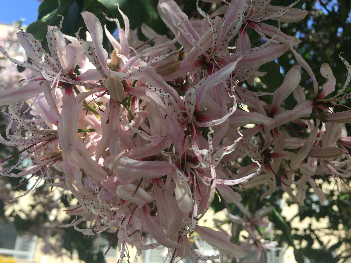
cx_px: 176
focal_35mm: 29
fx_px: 294
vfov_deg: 48.2
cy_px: 132
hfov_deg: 61.7
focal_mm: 4.15
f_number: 2.2
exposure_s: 1/807
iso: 32
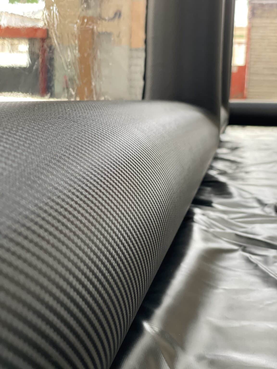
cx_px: 138
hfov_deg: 28.0
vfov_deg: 36.8
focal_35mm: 52
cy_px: 184
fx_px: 555
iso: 250
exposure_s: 1/122
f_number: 2
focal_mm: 6
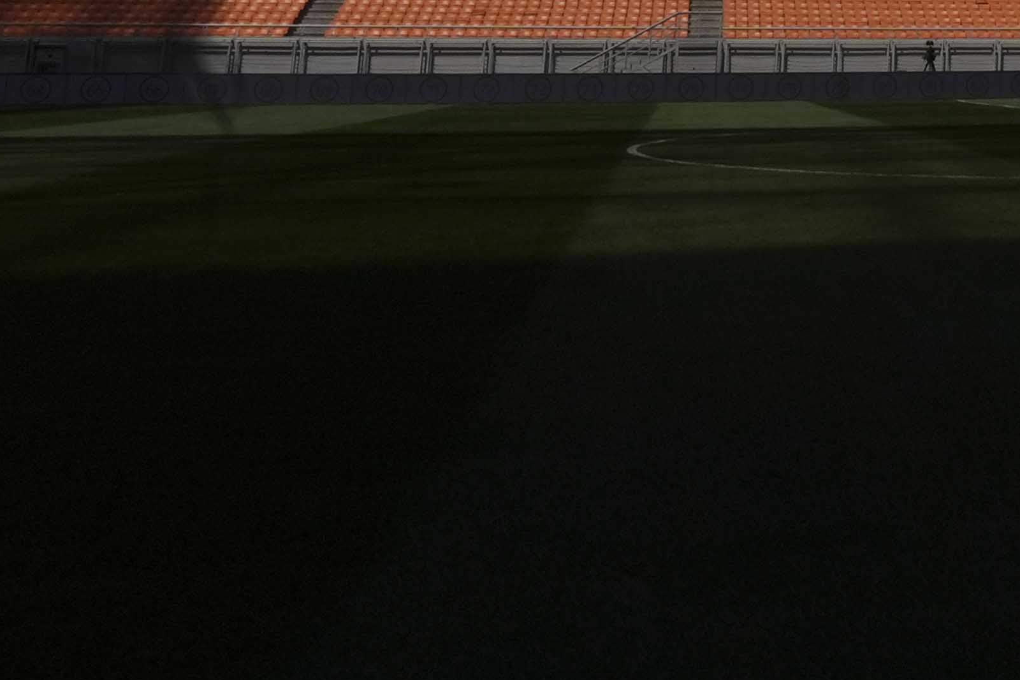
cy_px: -387
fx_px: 1700
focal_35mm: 60
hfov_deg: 26.8
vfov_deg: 19.3
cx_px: 1407
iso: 400
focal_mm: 16
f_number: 22
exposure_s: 1/800
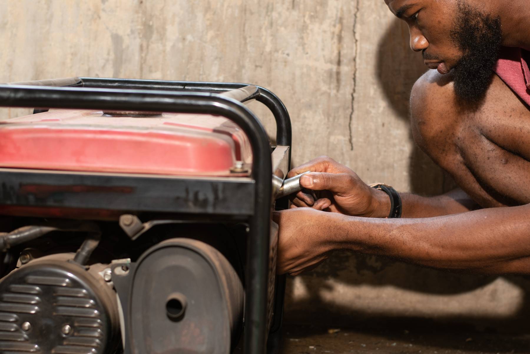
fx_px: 1104
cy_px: 177
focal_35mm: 75
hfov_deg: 27.0
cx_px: 265
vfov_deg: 18.2
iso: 200
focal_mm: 50
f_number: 3.5
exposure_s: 1/125
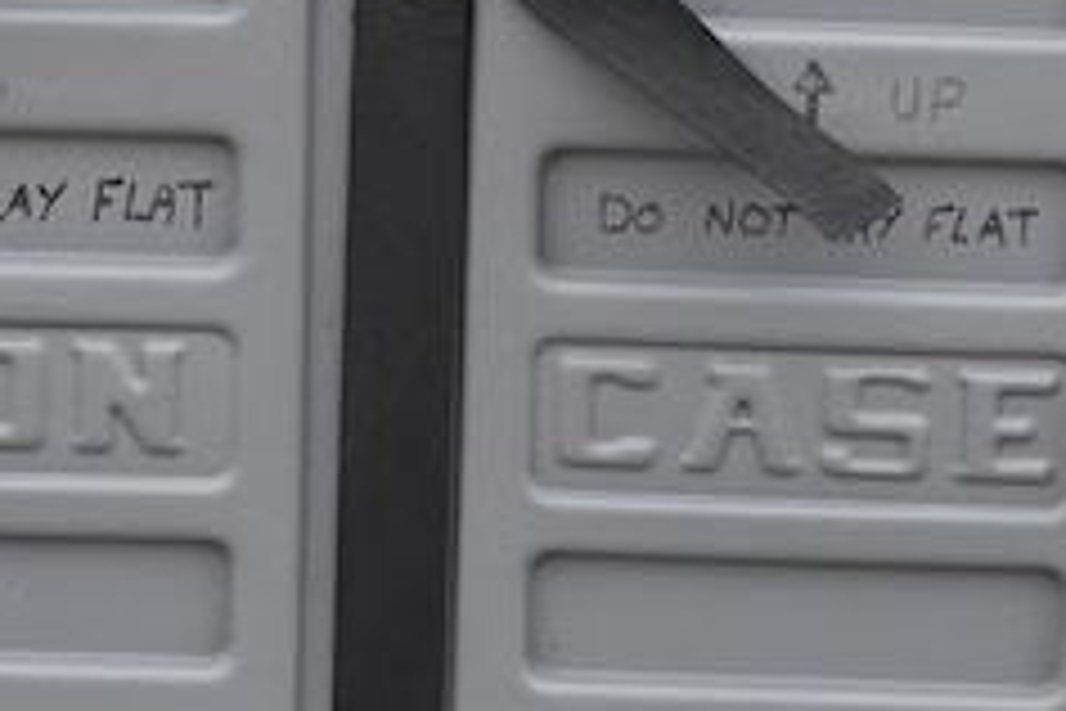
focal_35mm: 155
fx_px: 4589
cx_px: 463
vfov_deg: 8.8
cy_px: -20
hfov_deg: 13.2
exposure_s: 1/125
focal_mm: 17.19
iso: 100
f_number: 4
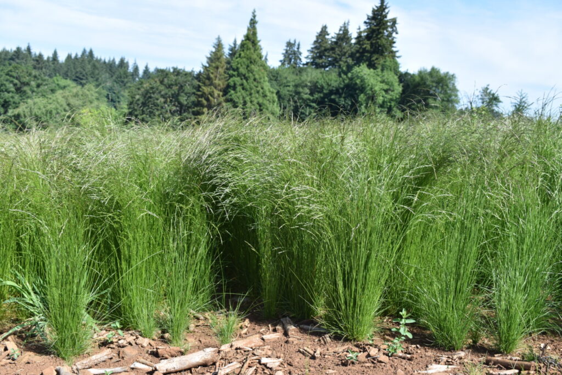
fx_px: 632
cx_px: 281
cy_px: 188
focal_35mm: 40
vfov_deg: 33.0
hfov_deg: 47.9
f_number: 8
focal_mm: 27
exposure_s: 1/250
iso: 160
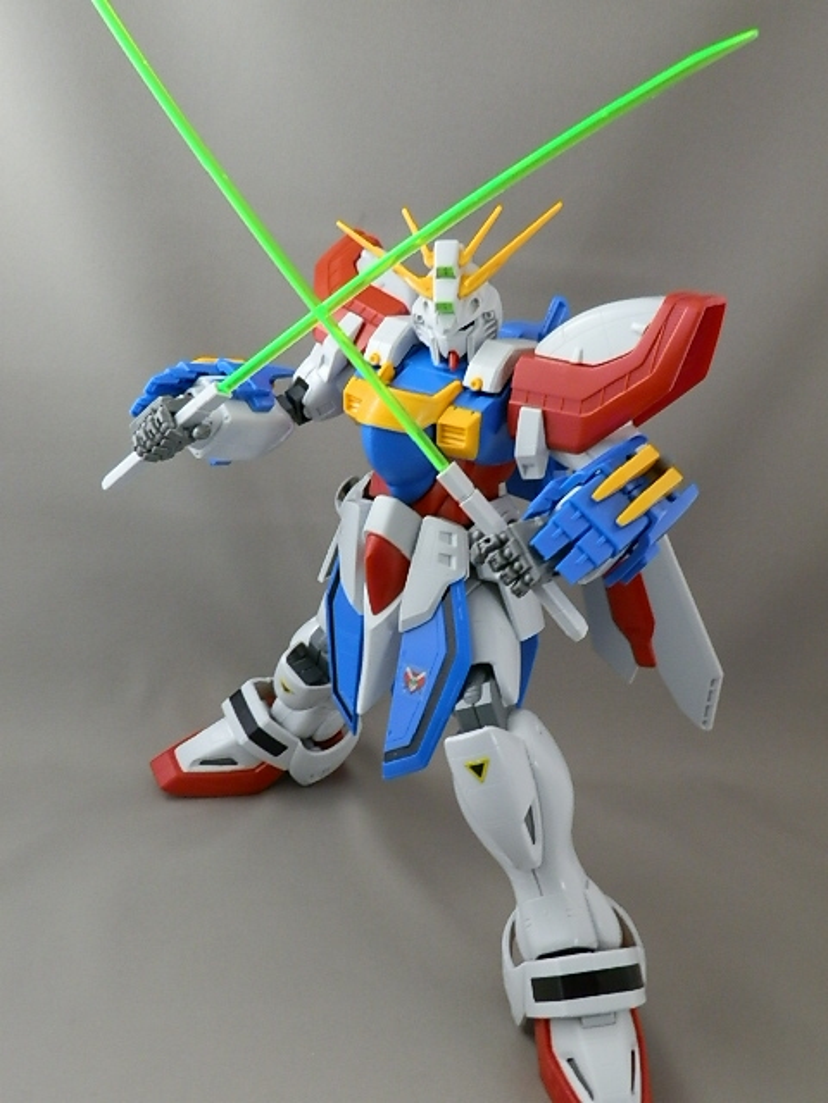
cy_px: 552
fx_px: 1084
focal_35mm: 34
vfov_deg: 54.0
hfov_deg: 41.8
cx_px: 414
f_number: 3.5
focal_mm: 6.17
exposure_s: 1/10
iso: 200
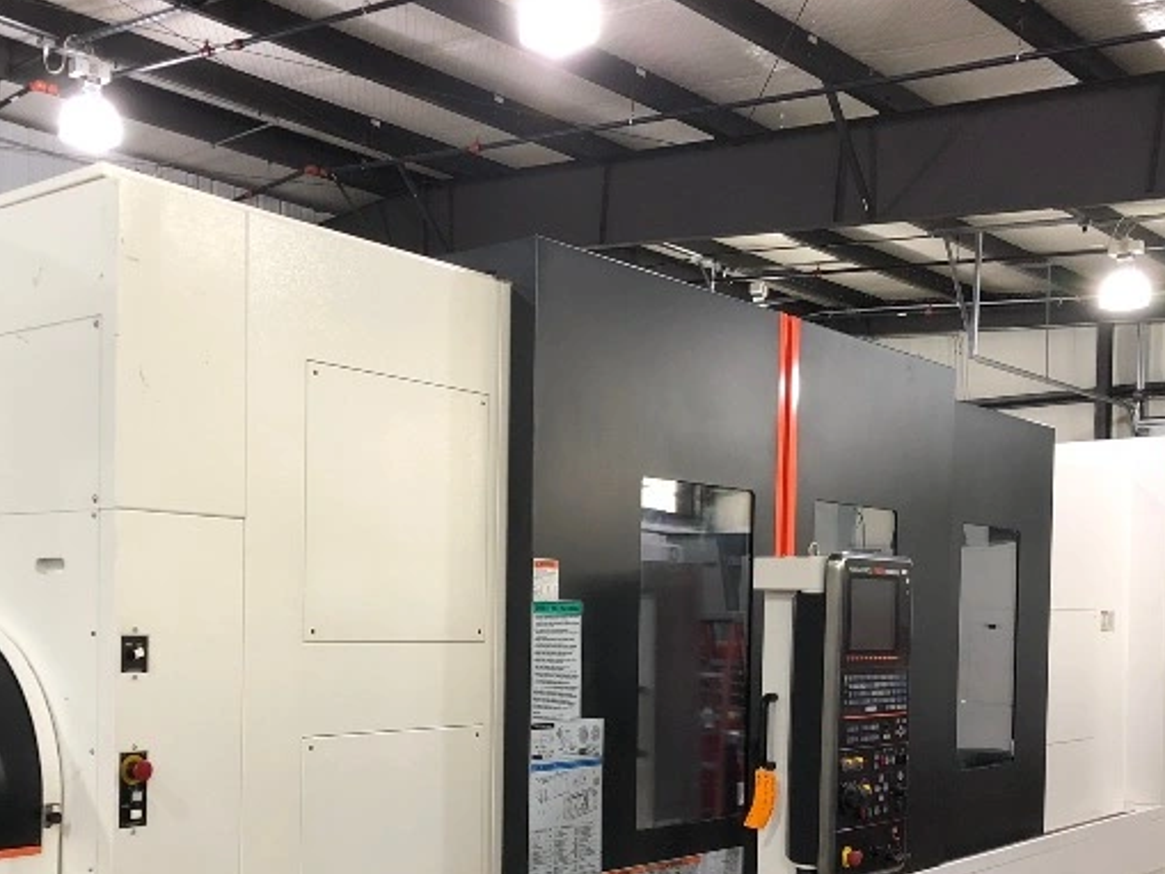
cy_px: 652
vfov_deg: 32.3
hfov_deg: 42.7
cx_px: 453
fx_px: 1481
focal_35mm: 44
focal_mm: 4
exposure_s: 1/17
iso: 40
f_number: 1.8
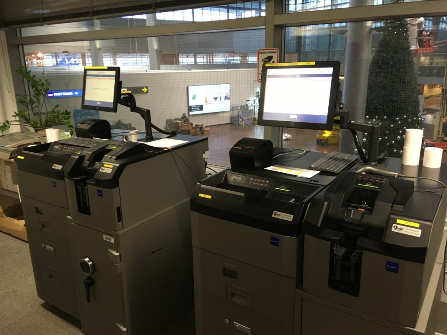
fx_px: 374
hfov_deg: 61.7
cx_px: 224
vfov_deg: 48.2
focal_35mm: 29
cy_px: 168
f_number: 2.2
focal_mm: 4.15
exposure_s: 1/33
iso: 250
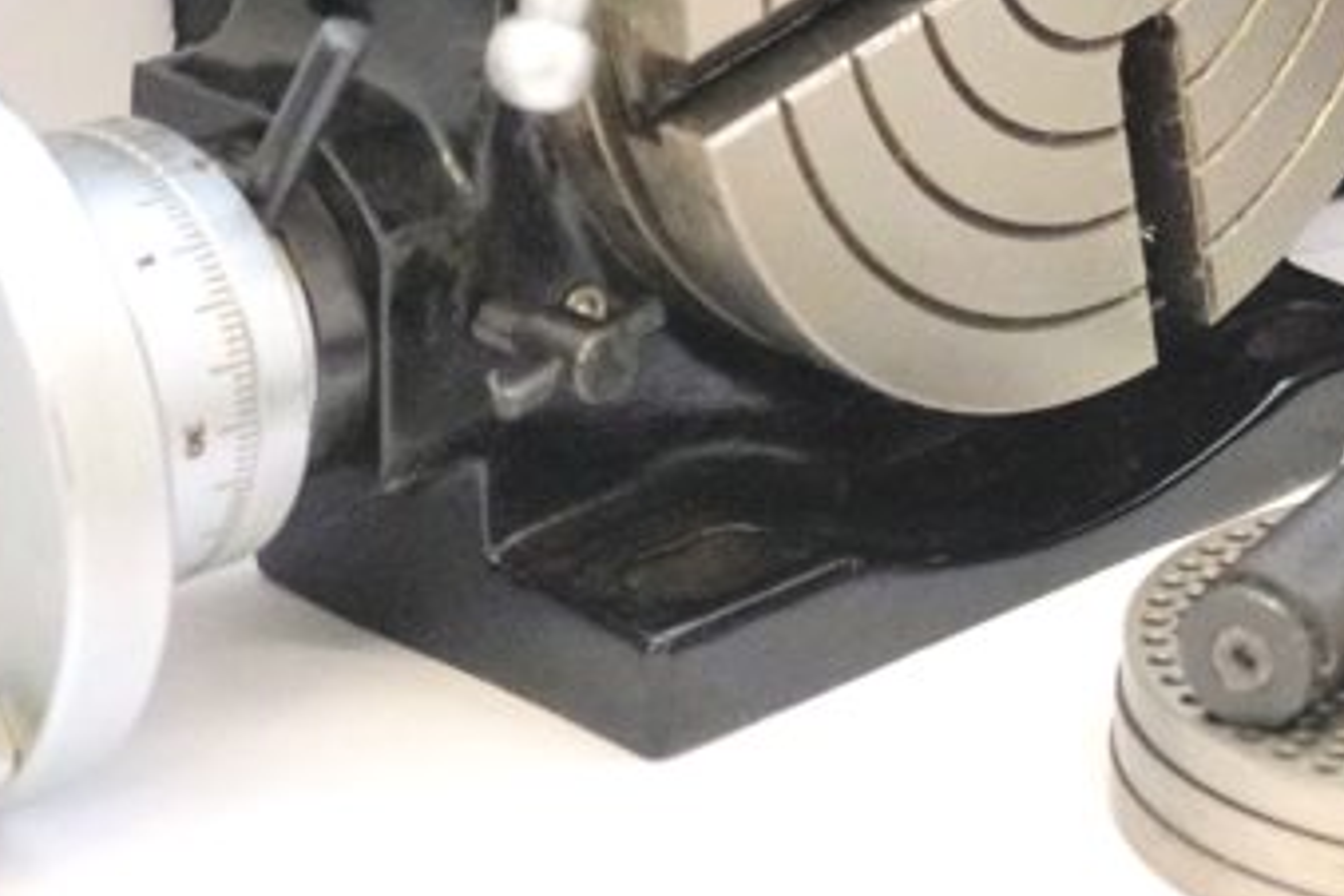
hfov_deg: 14.8
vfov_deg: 10.0
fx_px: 5077
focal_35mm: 136
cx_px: 1336
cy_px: 137
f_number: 3.5
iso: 2000
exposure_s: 1/160
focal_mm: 30
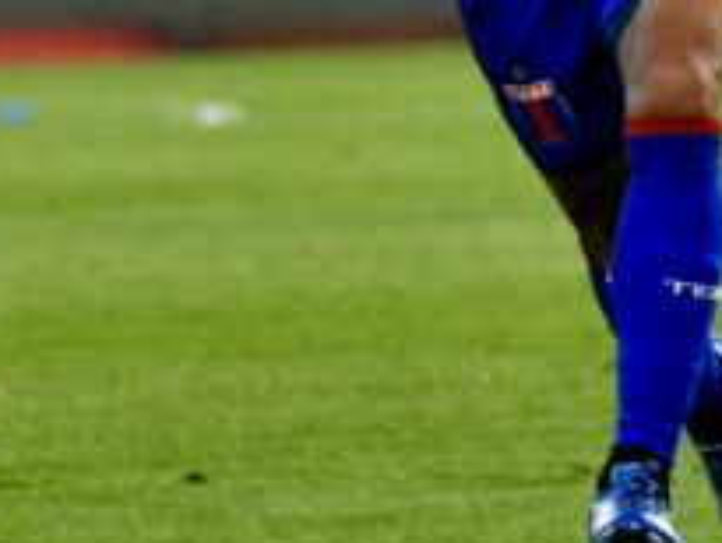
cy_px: -141
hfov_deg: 2.7
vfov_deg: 2.1
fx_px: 15047
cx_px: 1081
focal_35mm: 721
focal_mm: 200
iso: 2200
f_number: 5.6
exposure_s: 1/1000
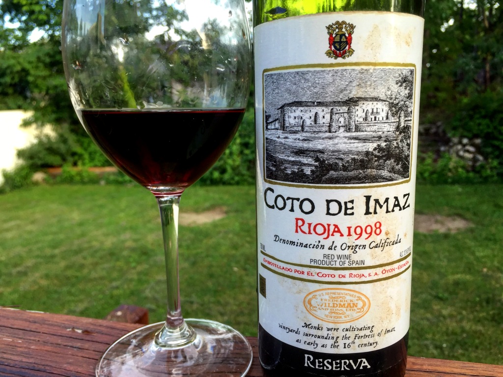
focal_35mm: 29
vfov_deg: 48.2
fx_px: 421
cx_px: 252
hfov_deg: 61.7
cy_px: 188
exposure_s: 1/120
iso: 40
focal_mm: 4.15
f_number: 2.2
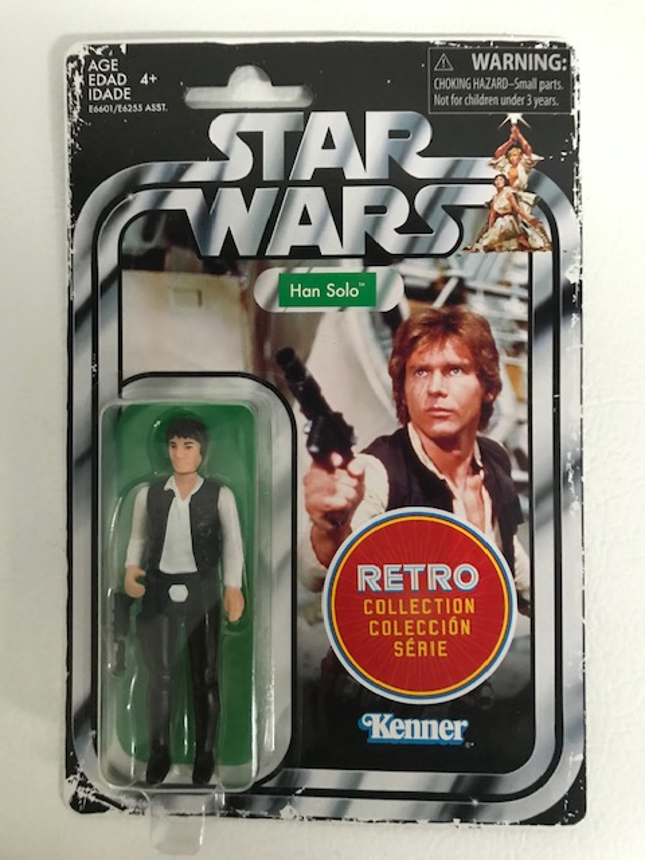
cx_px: 322
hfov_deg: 49.7
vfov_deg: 63.4
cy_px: 430
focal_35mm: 28
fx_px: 696
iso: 100
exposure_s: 1/7
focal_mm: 3.99
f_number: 1.8
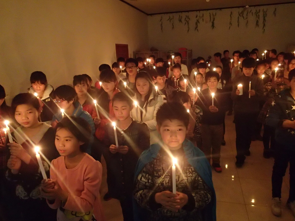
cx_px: 151
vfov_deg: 33.6
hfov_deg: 43.8
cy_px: 113
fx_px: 367
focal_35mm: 43
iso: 1600
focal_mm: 7.65
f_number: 2
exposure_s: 1/30
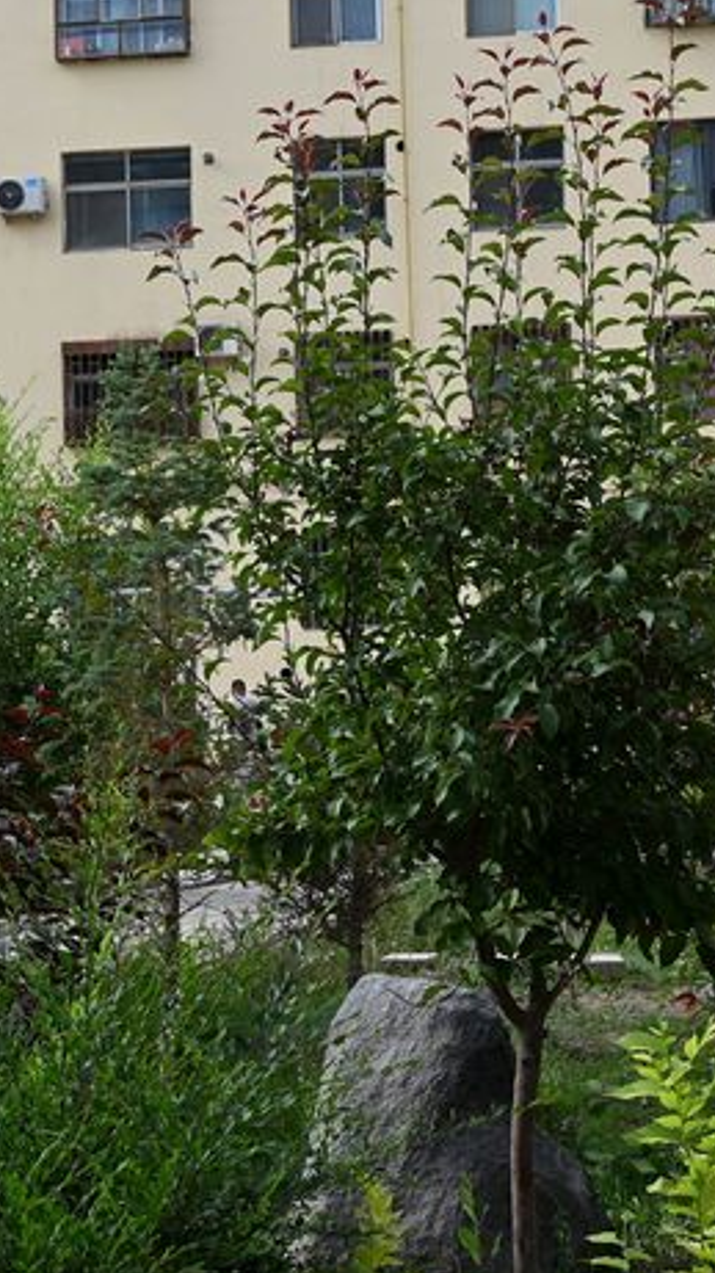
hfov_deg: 12.0
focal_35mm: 101
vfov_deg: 21.2
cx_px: 271
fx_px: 3407
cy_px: 686
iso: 100
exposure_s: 1/200
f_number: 7.1
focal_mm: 37
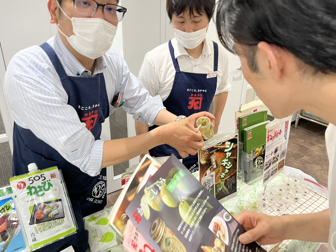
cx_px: 168
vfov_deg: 53.1
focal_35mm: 26
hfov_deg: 67.3
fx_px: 252
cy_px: 126
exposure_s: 1/50
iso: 100
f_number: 1.6
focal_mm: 5.1
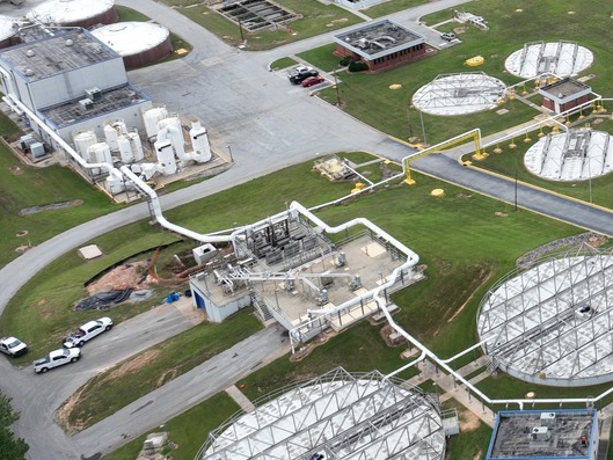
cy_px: 56
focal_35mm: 68
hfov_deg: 25.5
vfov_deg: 21.2
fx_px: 1204
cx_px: 746
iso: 100
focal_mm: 12.29
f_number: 5
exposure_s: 1/400
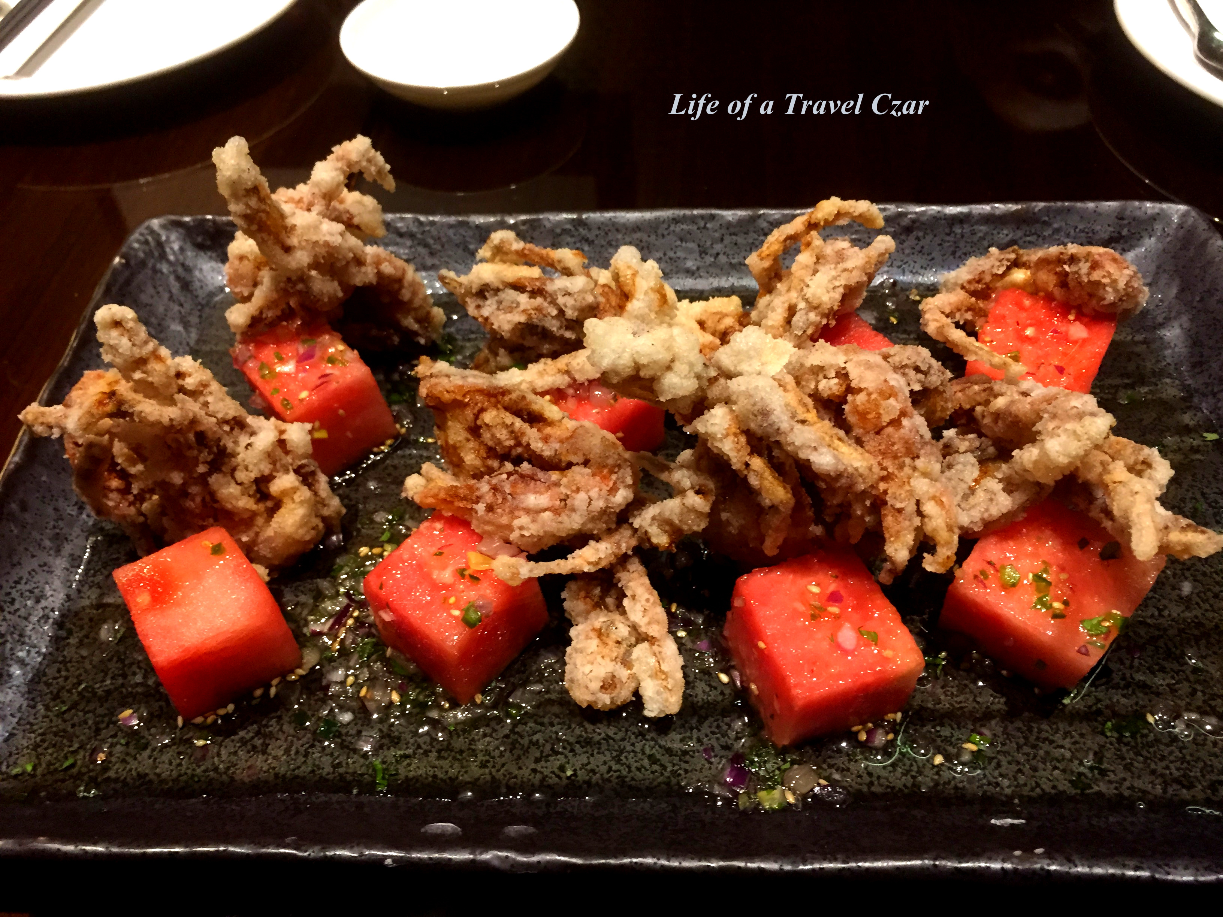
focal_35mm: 29
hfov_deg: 61.7
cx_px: 612
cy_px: 458
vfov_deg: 48.2
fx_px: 1025
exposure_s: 1/17
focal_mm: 4.15
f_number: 2.2
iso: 250
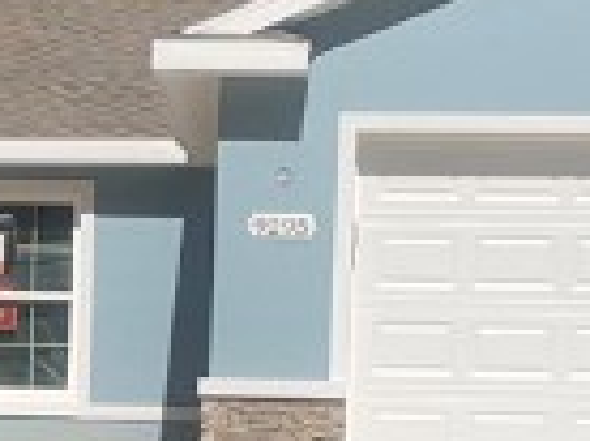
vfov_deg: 7.6
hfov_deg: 10.1
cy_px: 582
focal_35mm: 193
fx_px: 3284
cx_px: -107
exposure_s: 1/3185
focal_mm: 4.25
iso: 25
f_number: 1.8
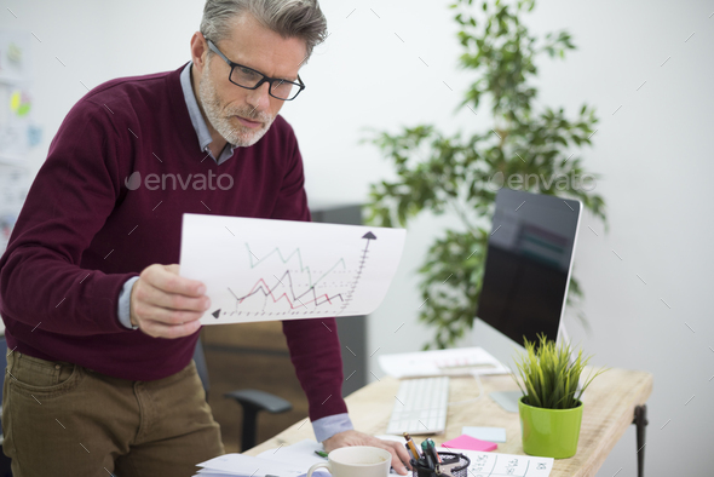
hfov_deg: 39.6
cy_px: 238
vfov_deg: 27.0
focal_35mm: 50
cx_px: 357
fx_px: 992
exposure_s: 1/125
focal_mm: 50
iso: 160
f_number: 2
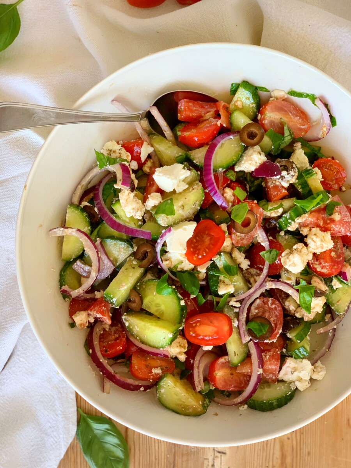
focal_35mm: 52
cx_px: 176
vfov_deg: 36.8
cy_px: 234
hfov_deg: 28.0
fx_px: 703
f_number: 2.4
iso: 125
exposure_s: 1/100
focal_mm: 6
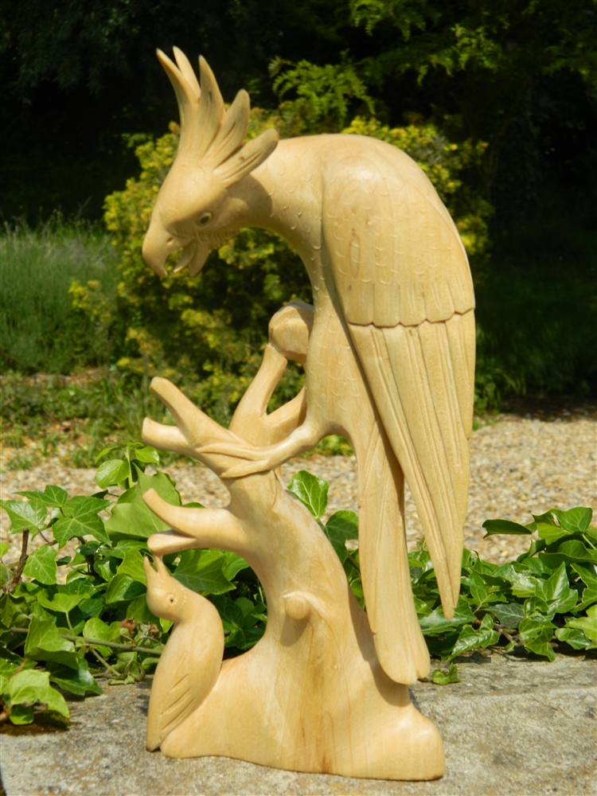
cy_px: 398
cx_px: 298
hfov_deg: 21.0
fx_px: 1610
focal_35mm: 70
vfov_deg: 27.8
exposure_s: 1/125
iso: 80
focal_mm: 12.6
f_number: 11.4
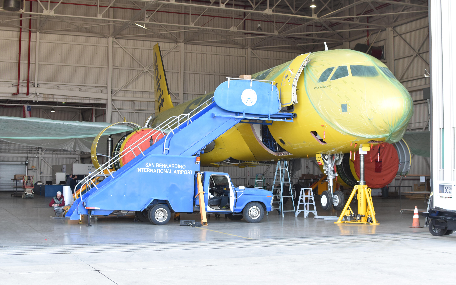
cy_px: 133
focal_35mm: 55
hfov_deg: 37.2
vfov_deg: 23.7
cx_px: 230
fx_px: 678
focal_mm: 35
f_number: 5.6
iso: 400
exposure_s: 1/125
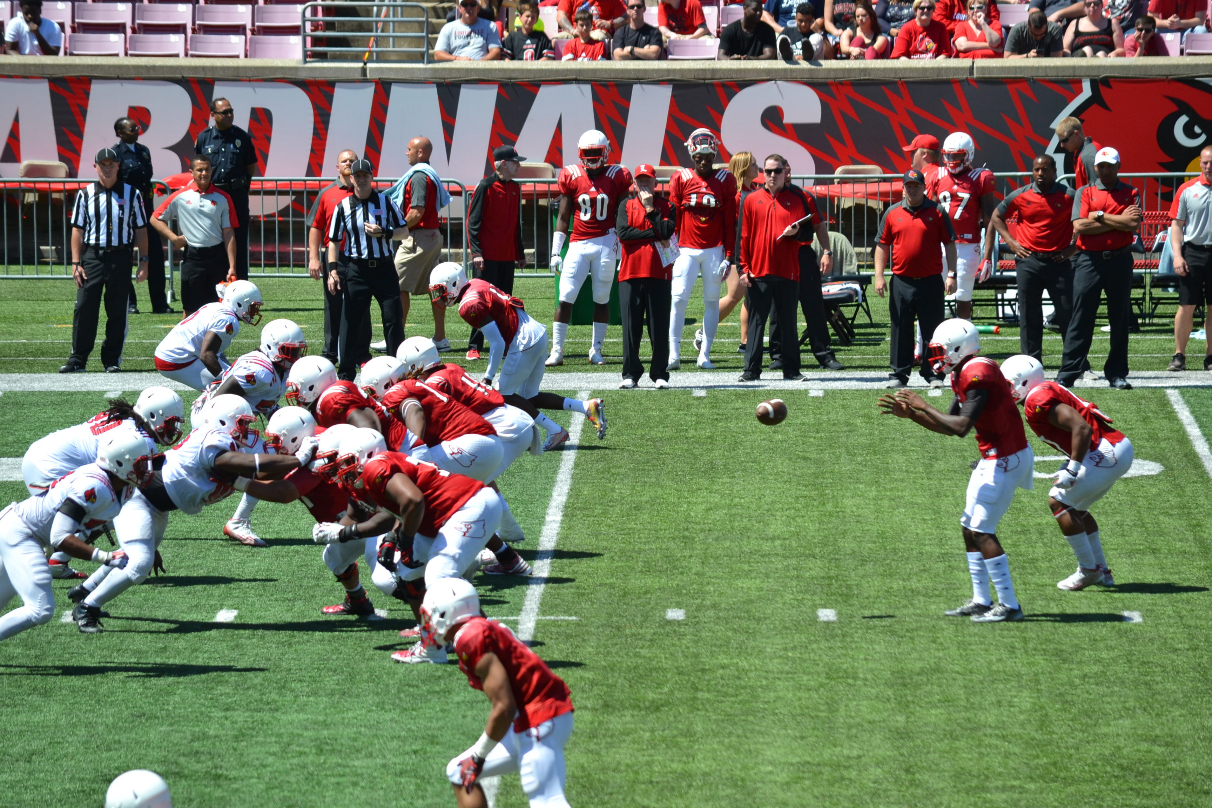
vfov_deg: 5.1
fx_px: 9089
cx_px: 606
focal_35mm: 270
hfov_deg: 7.6
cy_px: 404
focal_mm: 180
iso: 400
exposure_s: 1/1600
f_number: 5.6
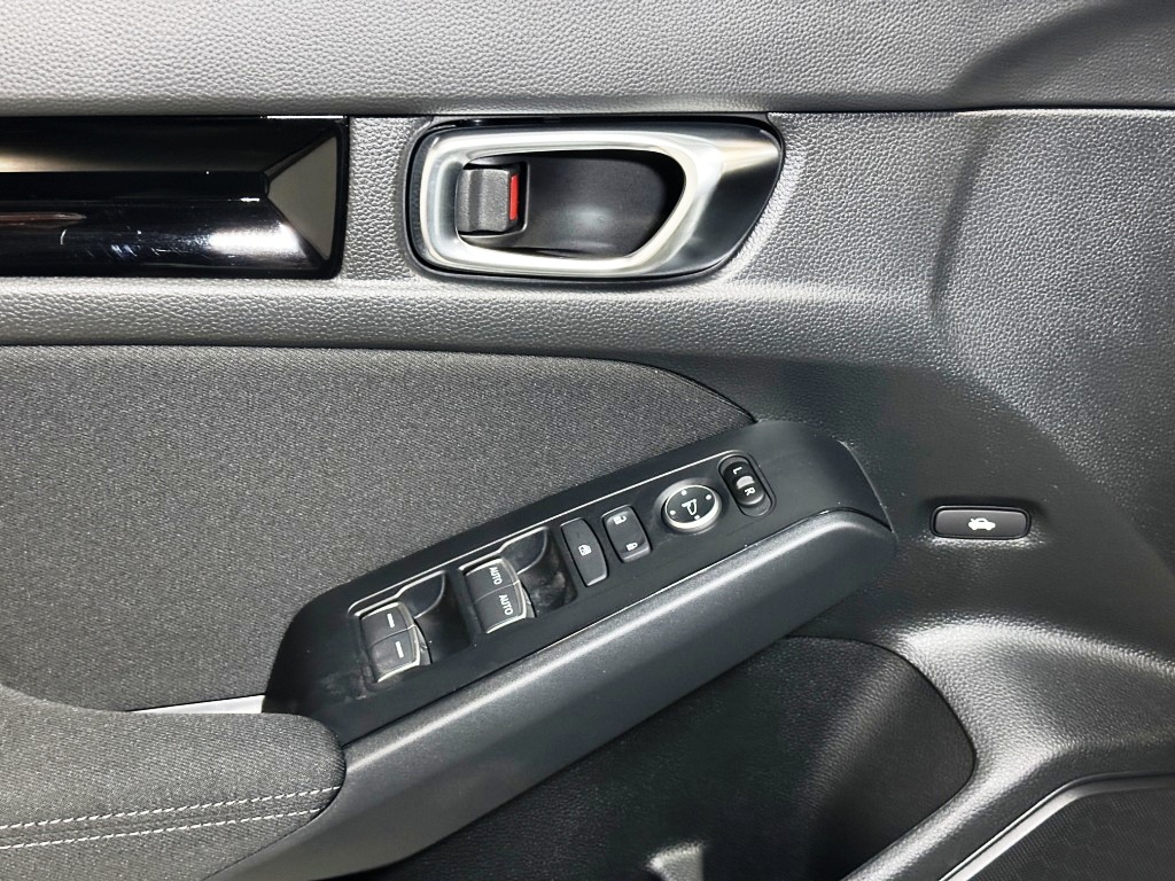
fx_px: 1629
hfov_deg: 39.7
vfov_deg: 30.3
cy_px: 440
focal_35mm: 48
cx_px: 588
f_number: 1.78
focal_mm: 6.86
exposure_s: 1/30
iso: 640
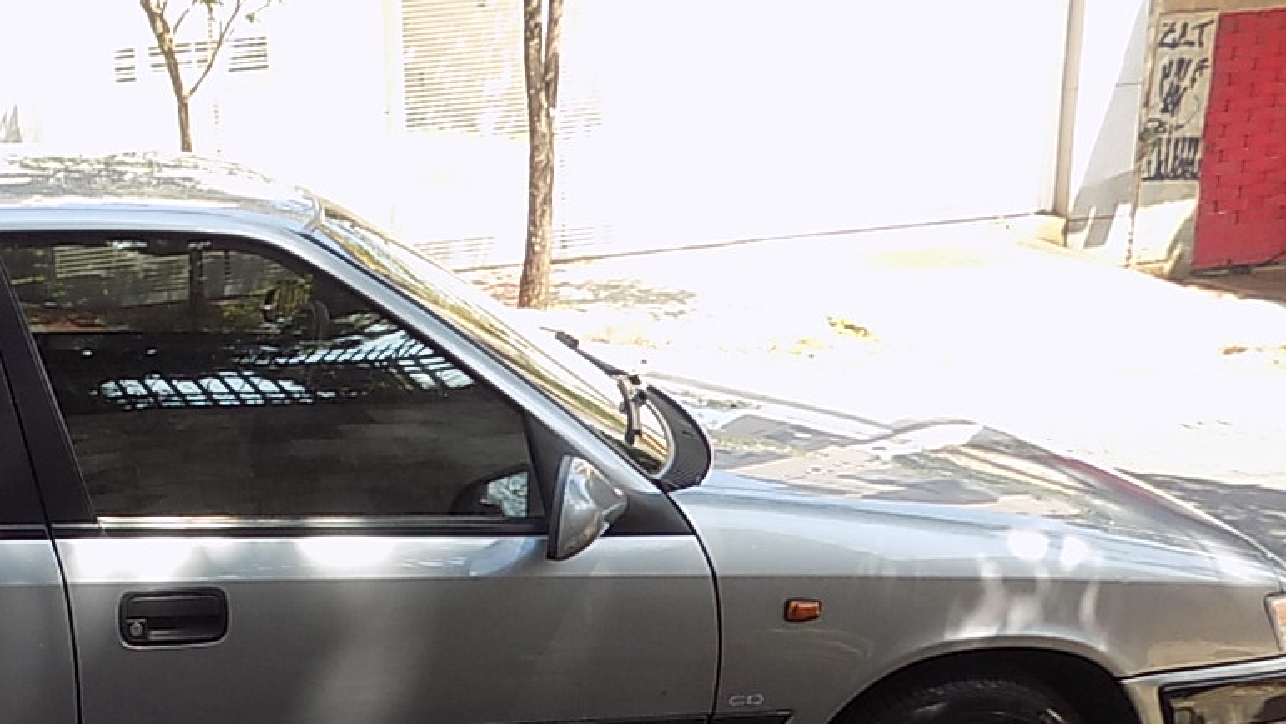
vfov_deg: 22.4
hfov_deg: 36.7
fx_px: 1773
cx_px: 68
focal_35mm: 52
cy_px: 684
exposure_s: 1/160
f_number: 3.1
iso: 80
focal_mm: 4
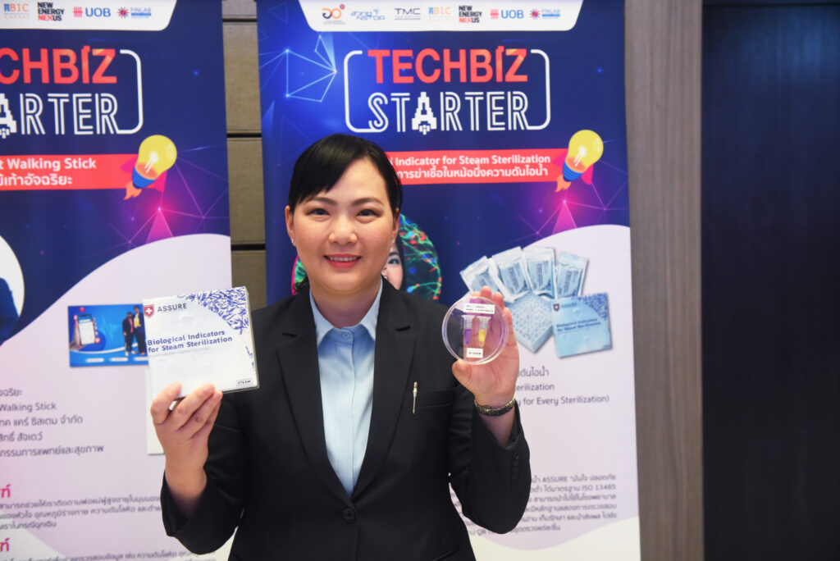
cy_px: 280
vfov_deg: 31.9
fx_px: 981
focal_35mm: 42
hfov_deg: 46.4
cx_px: 420
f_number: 4
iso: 2500
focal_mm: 42
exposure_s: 1/160
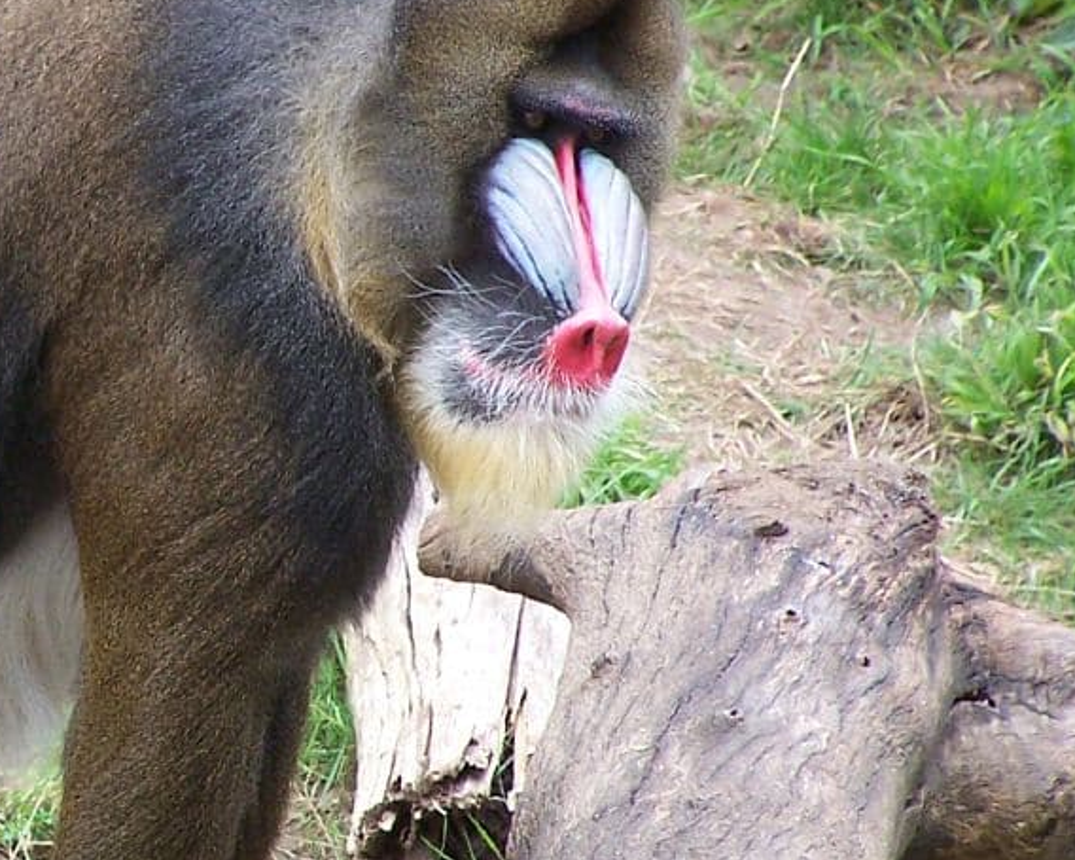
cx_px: 34
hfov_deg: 3.1
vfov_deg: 2.4
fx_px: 20164
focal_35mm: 634
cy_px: 441
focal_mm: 47.7
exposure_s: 1/180
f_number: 3.6
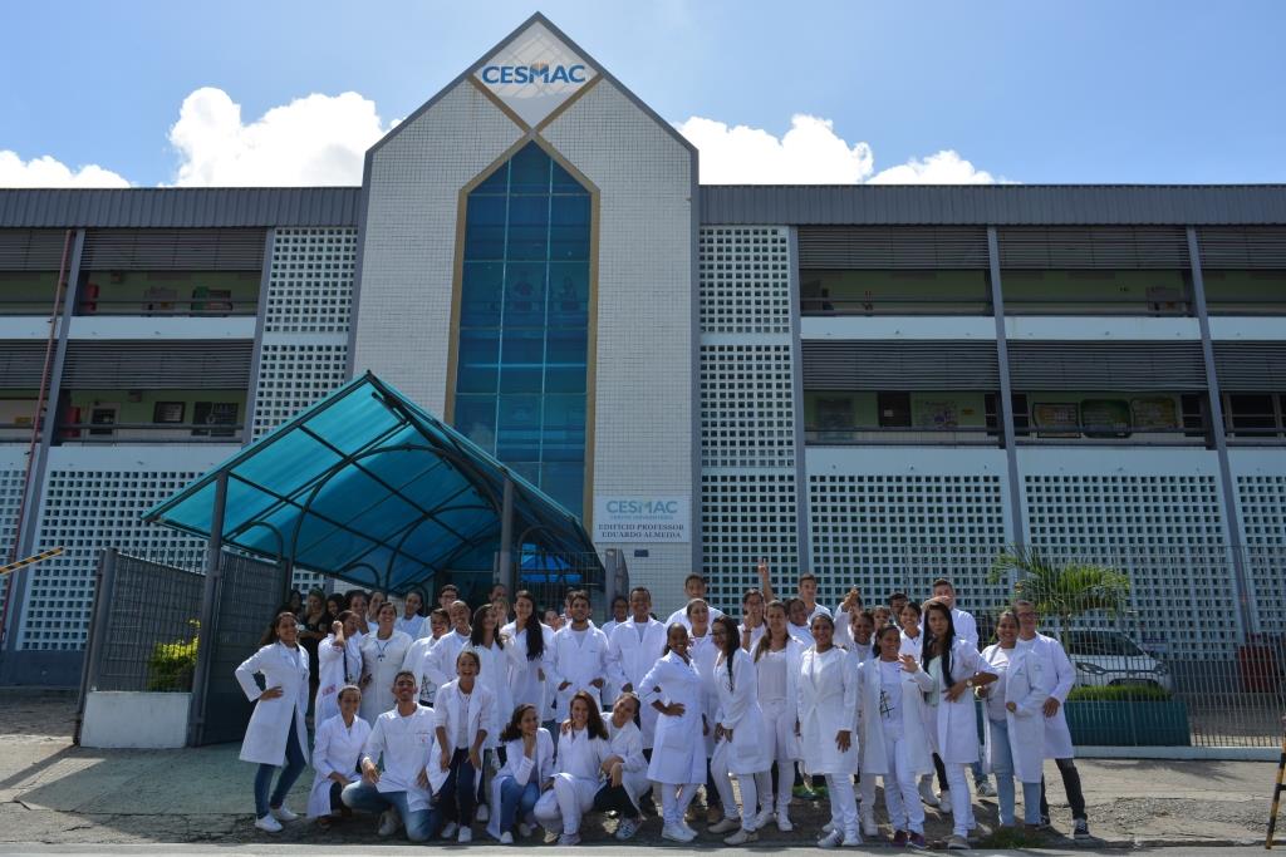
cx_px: 643
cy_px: 428
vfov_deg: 47.9
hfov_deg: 67.4
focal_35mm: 27
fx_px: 965
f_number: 8
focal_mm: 18
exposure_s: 1/250
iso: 100
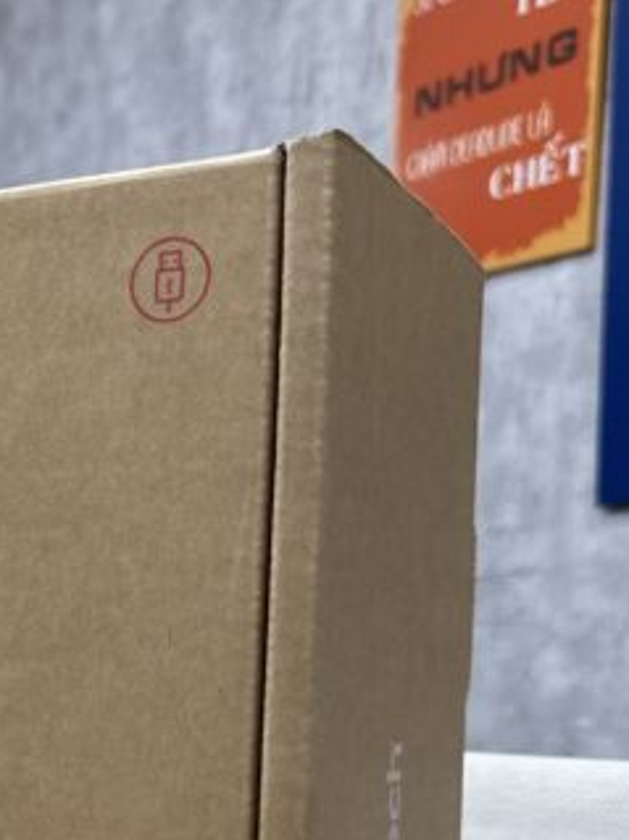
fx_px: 1867
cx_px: -308
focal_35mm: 77
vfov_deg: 24.0
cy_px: 882
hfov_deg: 17.3
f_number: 1.78
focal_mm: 6.86
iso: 64
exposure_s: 1/100
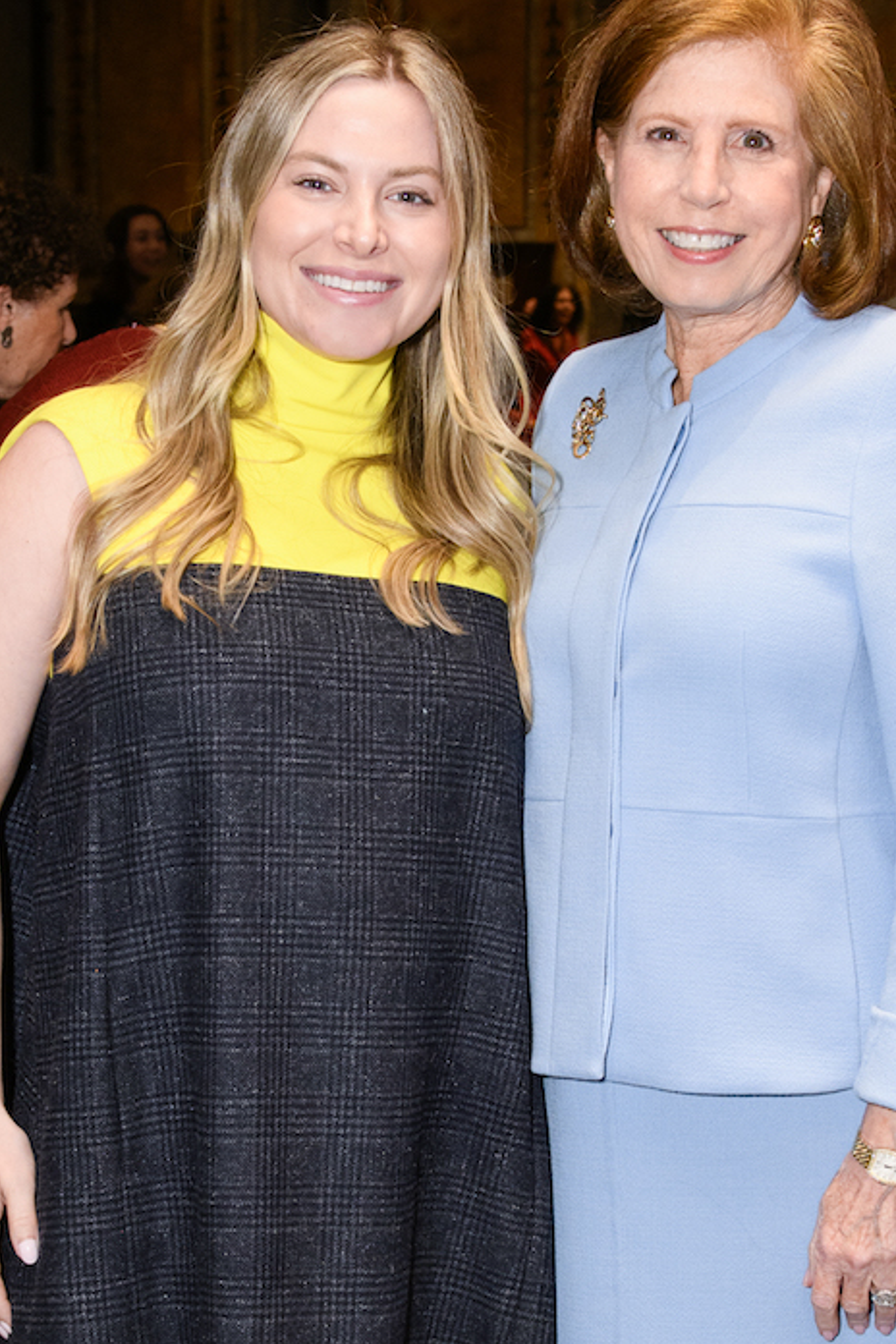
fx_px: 2576
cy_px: 1091
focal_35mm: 69
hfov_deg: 19.7
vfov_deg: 28.6
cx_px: 508
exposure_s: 1/250
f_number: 5.6
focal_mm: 32
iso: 1000
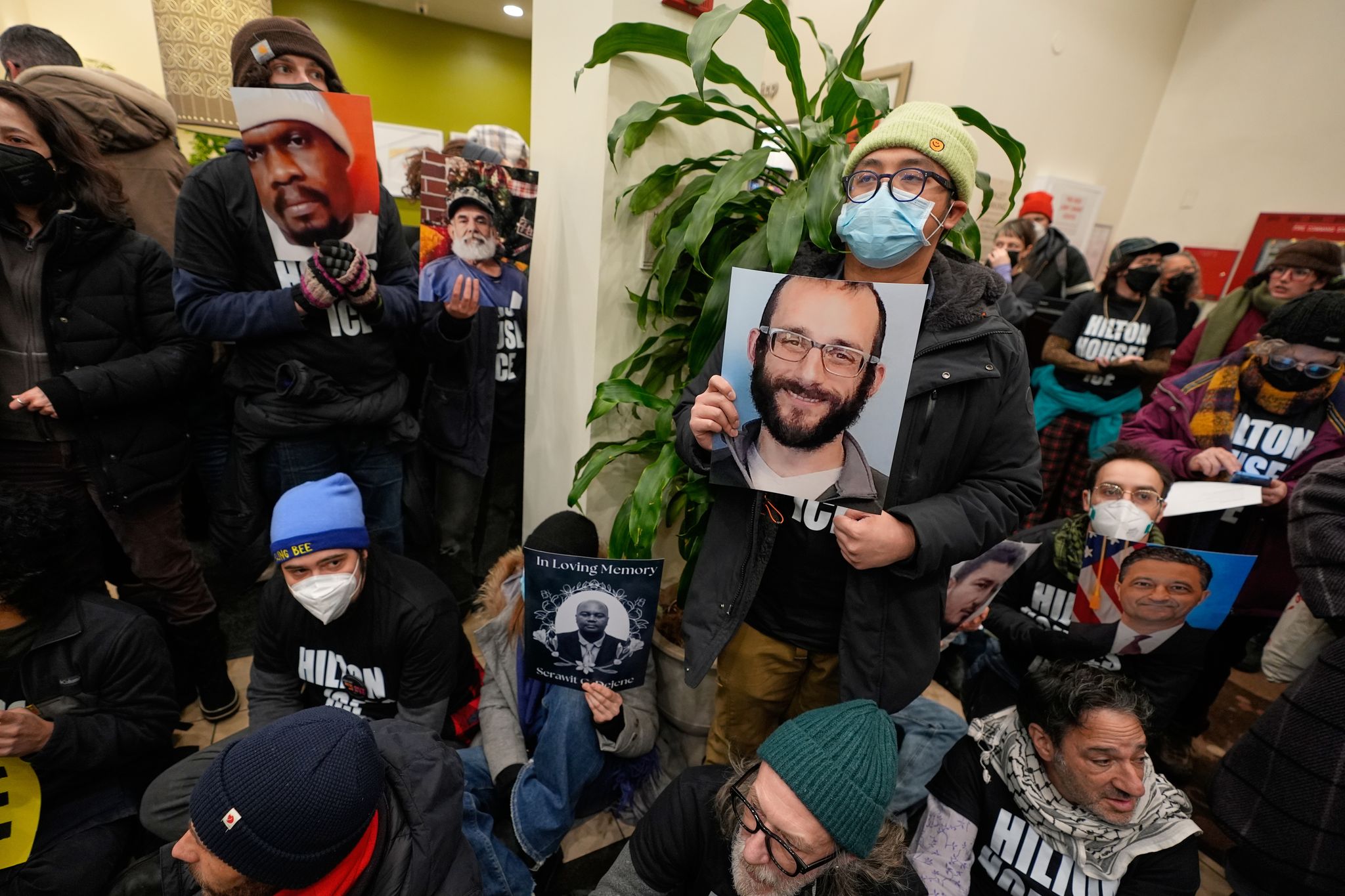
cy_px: 448
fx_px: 598
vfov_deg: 73.7
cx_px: 672
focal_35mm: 16
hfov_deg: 96.7
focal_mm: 16
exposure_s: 1/125
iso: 1600
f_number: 2.8
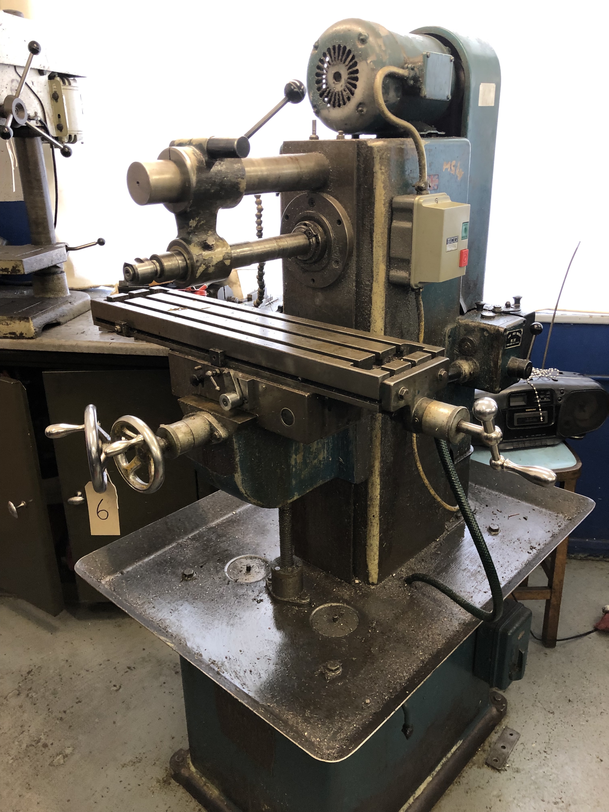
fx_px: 657
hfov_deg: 49.7
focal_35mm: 28
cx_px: 304
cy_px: 406
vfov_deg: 63.4
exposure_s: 1/17
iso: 64
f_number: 1.8
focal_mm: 3.99
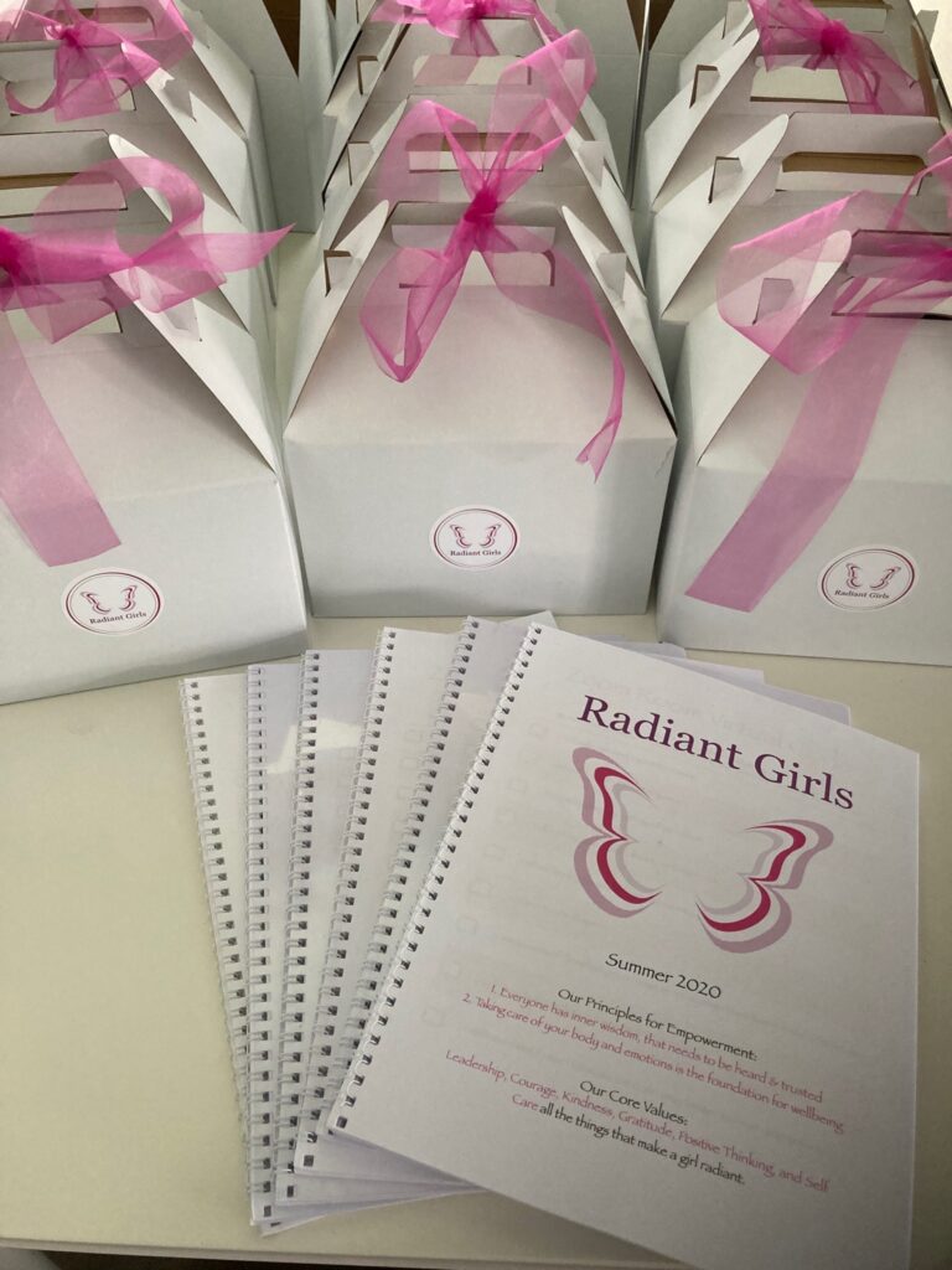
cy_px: 635
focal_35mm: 28
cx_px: 476
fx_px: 1027
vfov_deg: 63.4
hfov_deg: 49.7
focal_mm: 3.99
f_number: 1.8
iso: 200
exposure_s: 1/60
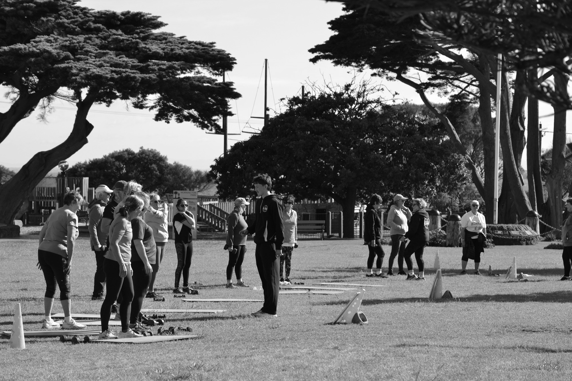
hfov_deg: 17.1
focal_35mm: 120
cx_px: 286
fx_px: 1906
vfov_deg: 11.4
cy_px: 190
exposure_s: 1/250
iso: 100
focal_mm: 80
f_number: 8
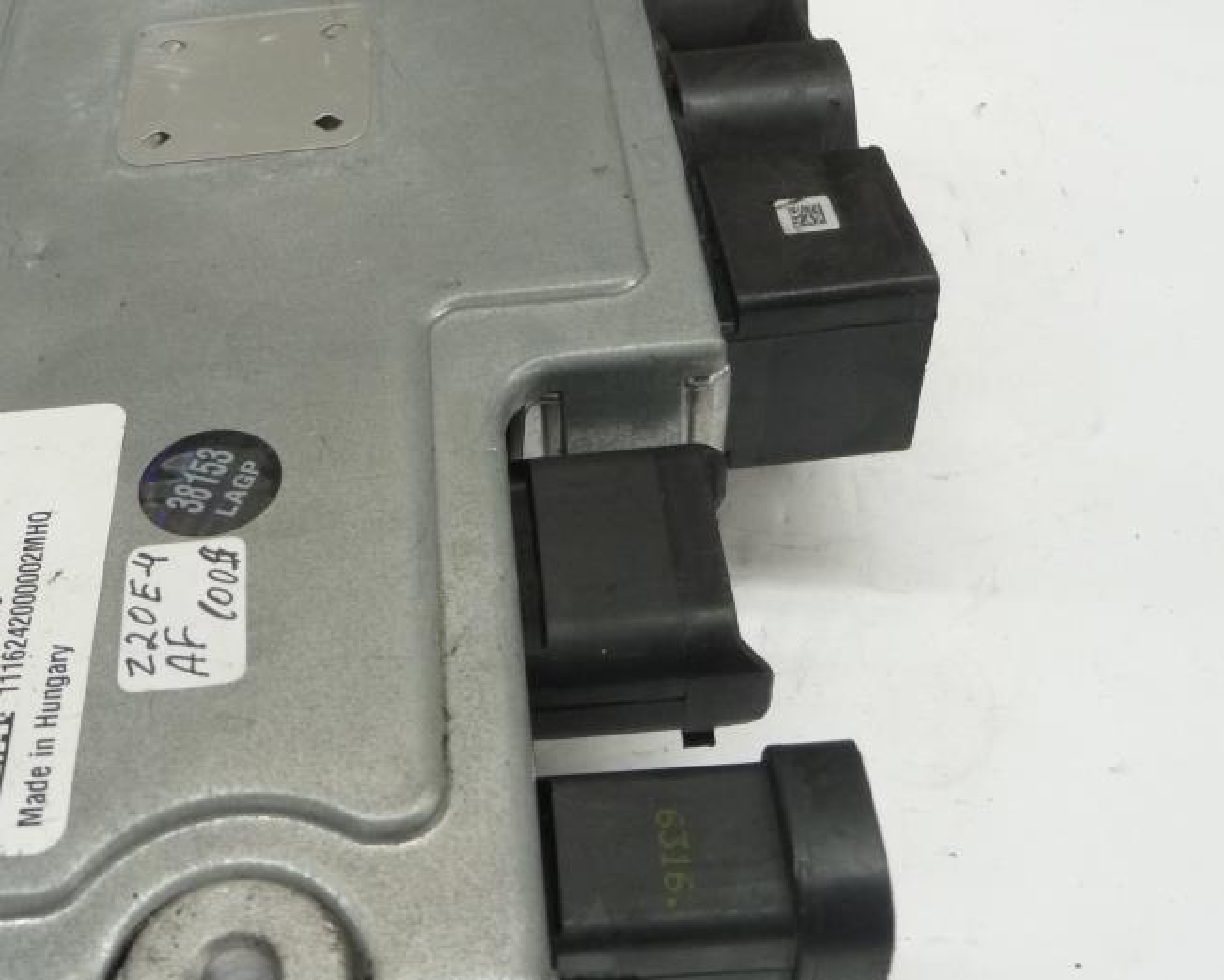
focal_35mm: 43
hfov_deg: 42.1
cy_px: 512
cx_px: 376
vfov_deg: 34.9
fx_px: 1558
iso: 250
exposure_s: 1/30
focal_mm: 4.7
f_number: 3.3
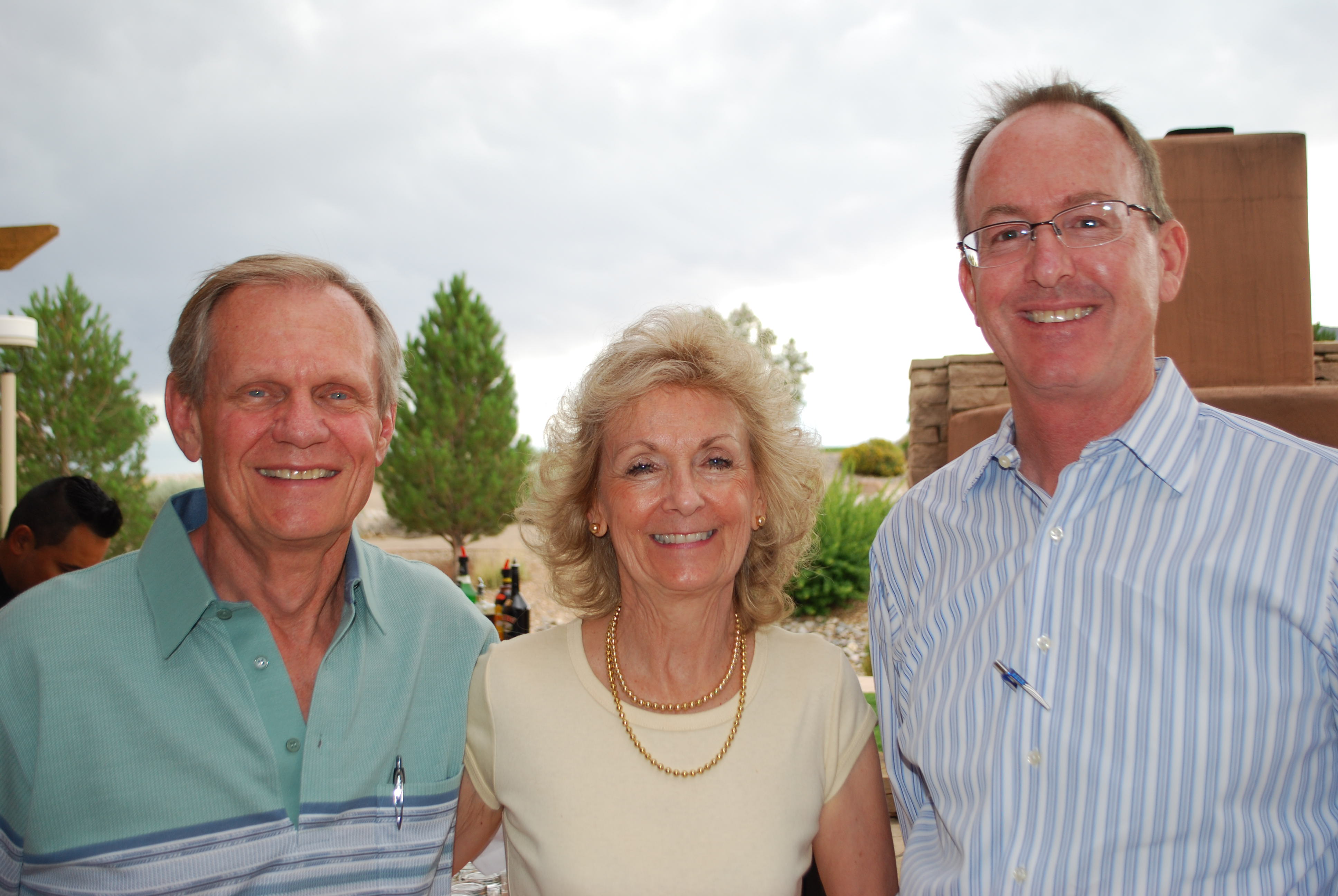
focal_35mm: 39
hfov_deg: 49.5
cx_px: 669
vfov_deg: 34.3
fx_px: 1451
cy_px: 448
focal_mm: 26
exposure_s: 1/60
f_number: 4.2
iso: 200
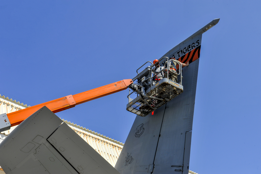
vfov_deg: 24.2
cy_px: 87
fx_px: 406
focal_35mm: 56
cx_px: 130
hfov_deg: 35.7
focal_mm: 56
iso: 400
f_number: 22
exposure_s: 1/200
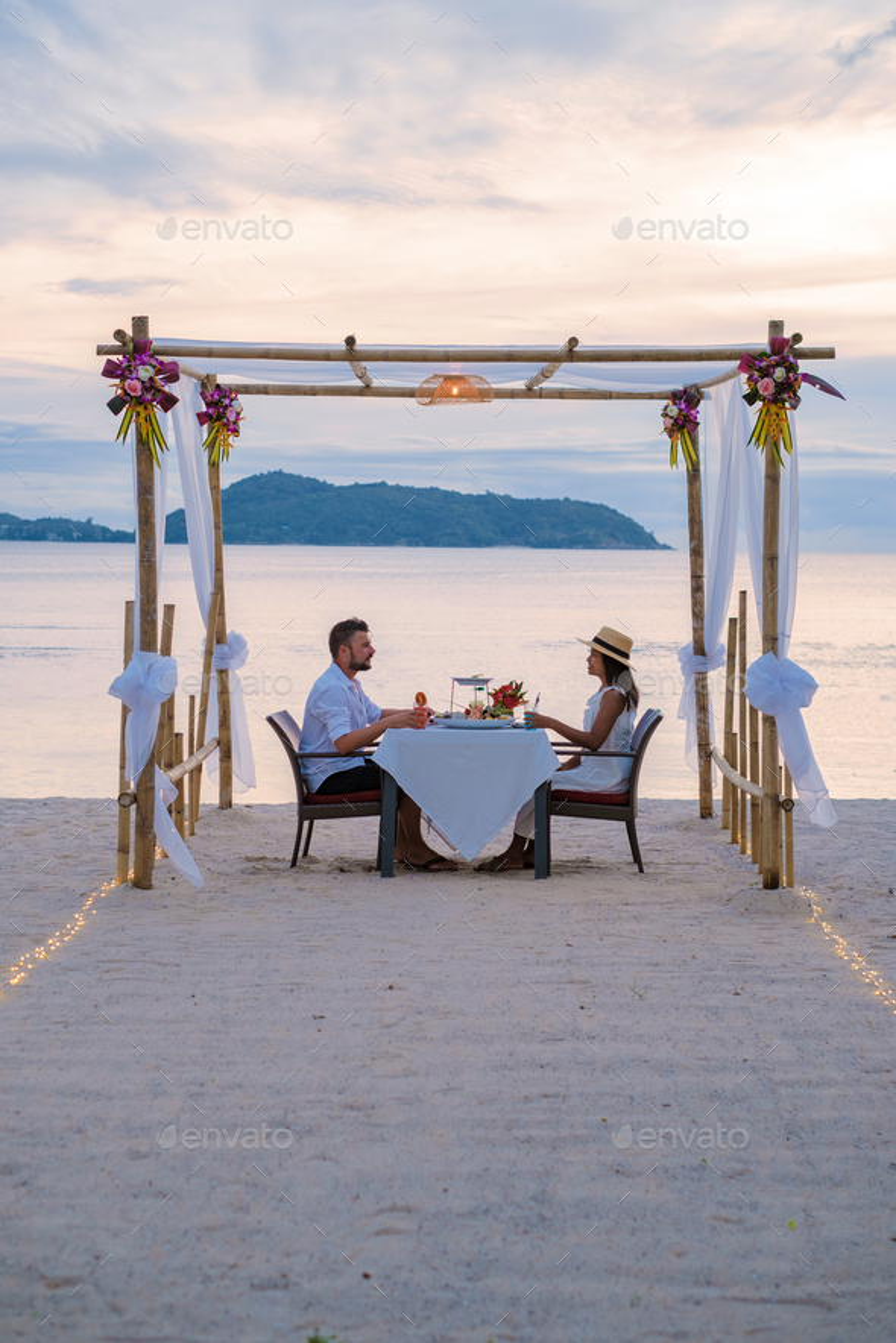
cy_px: 672
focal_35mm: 53
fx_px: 1979
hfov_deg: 25.5
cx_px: 448
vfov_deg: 37.5
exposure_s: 1/100
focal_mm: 35
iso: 160
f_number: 2.8
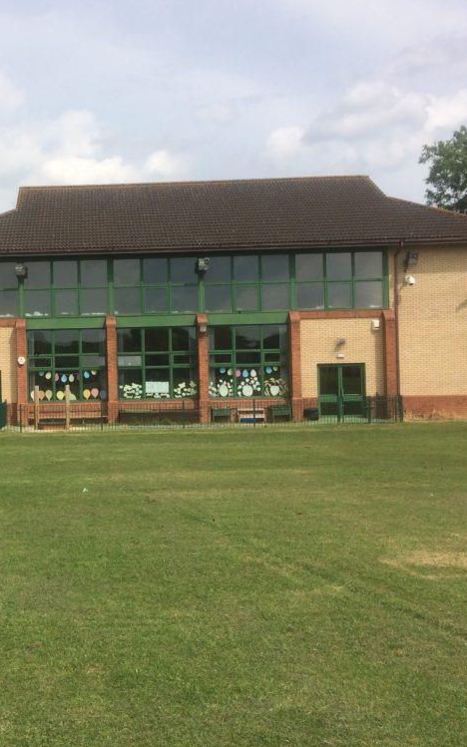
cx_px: 62
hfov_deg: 29.5
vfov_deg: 47.2
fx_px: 855
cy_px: 369
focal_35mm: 42
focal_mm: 4.15
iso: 32
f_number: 2.2
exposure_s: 1/3425
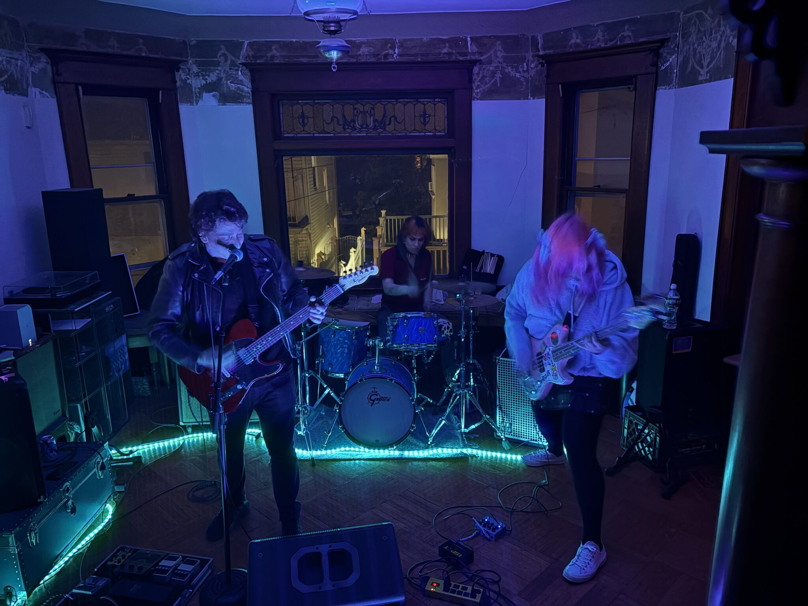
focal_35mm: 26
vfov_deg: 53.1
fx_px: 607
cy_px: 303
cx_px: 404
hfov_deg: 67.3
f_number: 1.6
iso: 1250
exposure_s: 1/15
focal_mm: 5.96
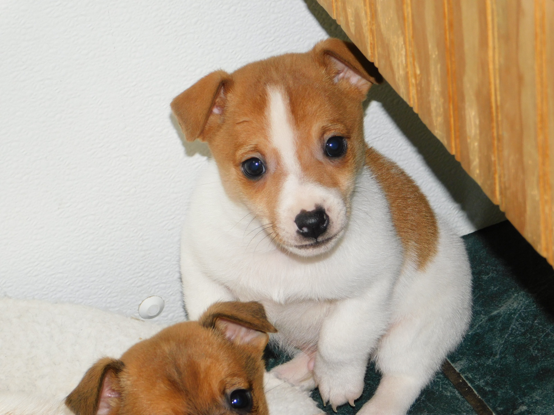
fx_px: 2369
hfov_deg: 13.3
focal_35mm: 148
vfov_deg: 10.0
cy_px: 208
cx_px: 277
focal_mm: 26.3
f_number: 5.1
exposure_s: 1/60
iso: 200
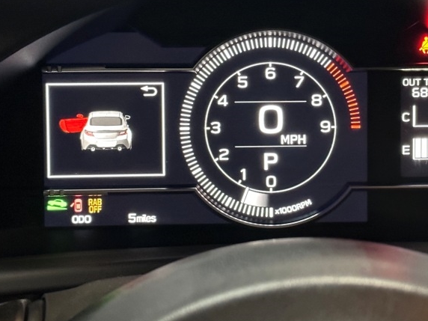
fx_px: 1063
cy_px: 123
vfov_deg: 17.1
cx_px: 266
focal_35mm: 86
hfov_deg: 22.7
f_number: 1.78
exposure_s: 1/24
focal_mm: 6.86
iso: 640
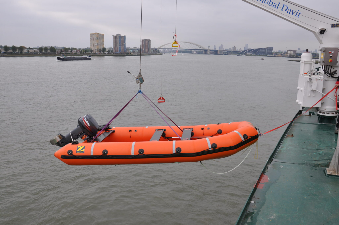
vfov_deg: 43.5
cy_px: 112
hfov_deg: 62.0
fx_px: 282
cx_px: 170
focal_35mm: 30
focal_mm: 20
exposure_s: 1/250
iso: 200
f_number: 8
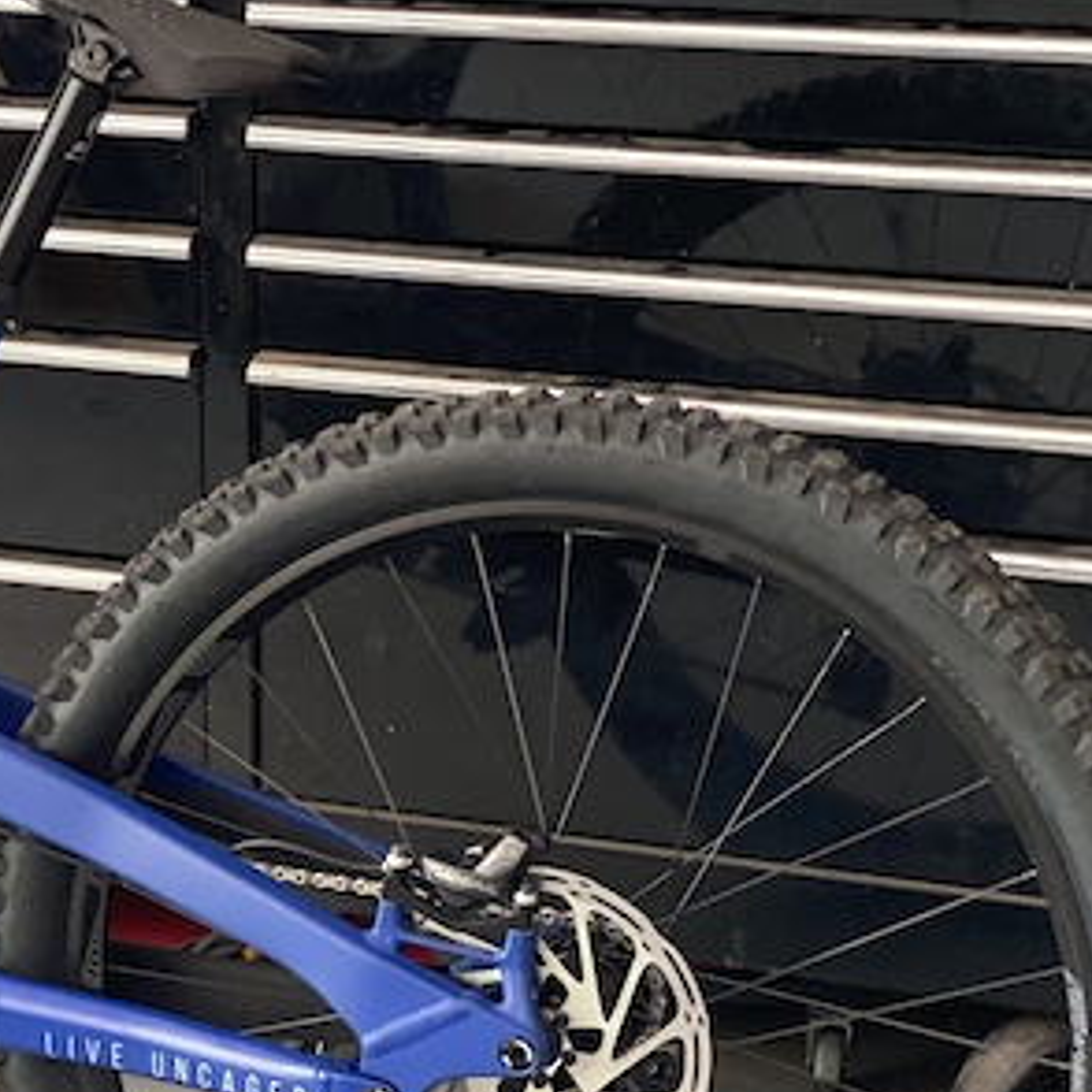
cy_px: 657
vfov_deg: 13.9
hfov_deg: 13.6
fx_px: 4461
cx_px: -145
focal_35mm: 125
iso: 160
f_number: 2
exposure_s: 1/40
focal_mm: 6
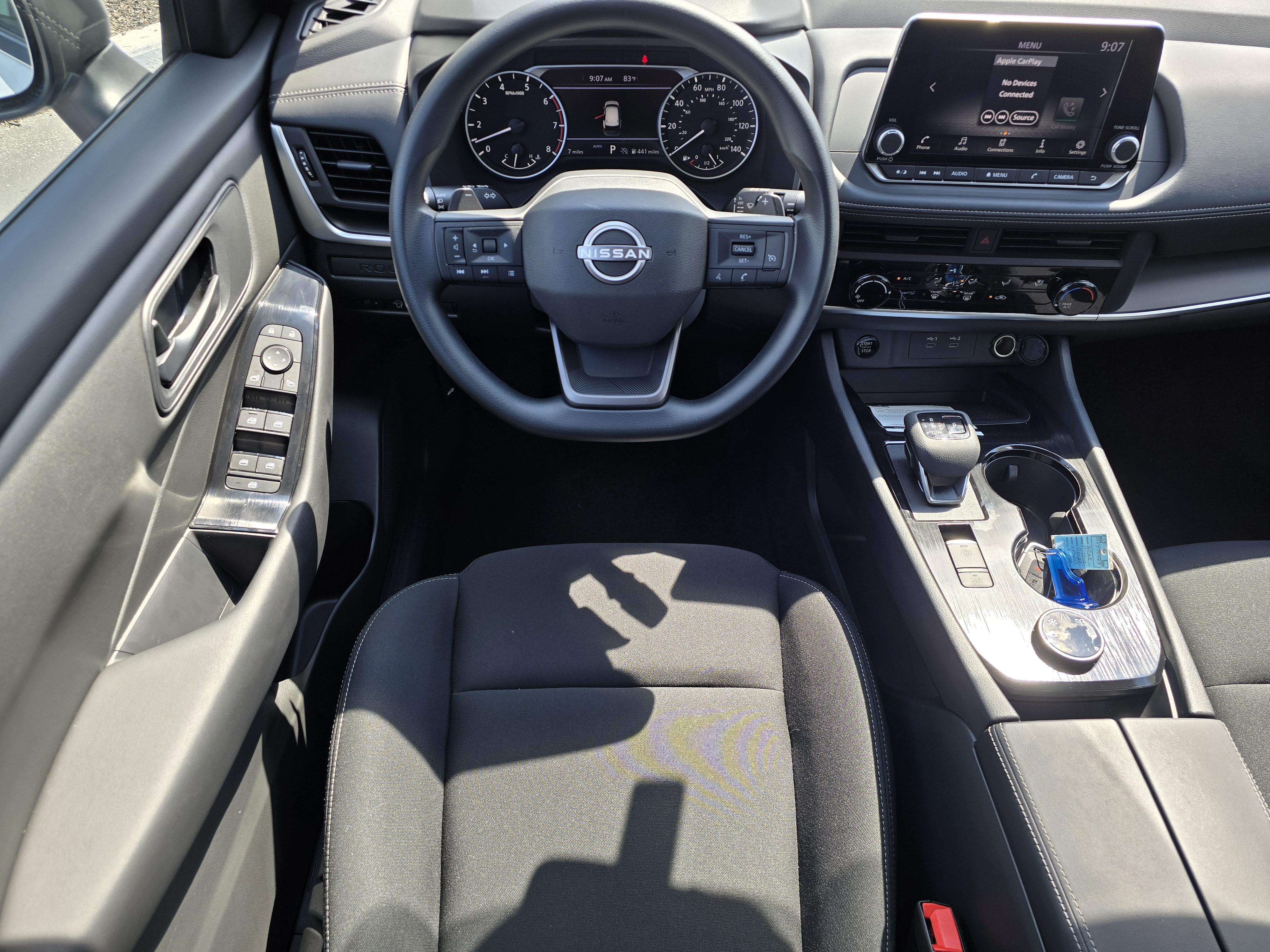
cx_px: 635
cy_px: 476
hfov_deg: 73.9
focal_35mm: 23
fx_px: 844
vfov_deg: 58.9
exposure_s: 1/180
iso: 20
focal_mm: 6.3
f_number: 1.7
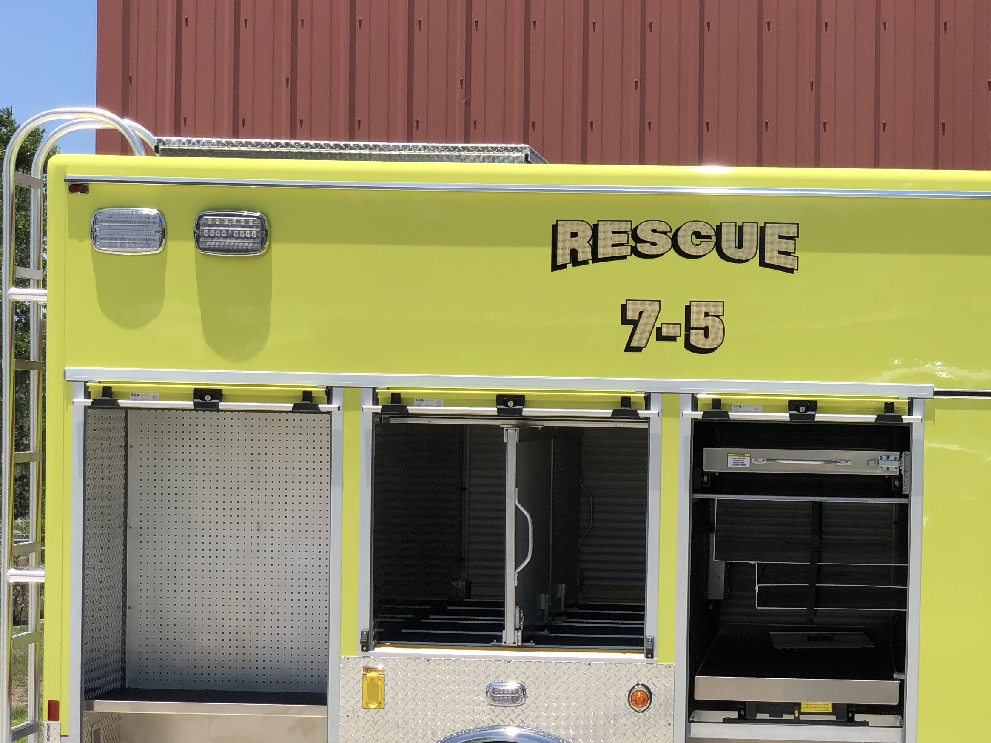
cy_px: 538
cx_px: 715
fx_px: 2576
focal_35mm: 90
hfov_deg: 21.6
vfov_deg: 16.3
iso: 16
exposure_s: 1/1230
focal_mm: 6
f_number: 2.4
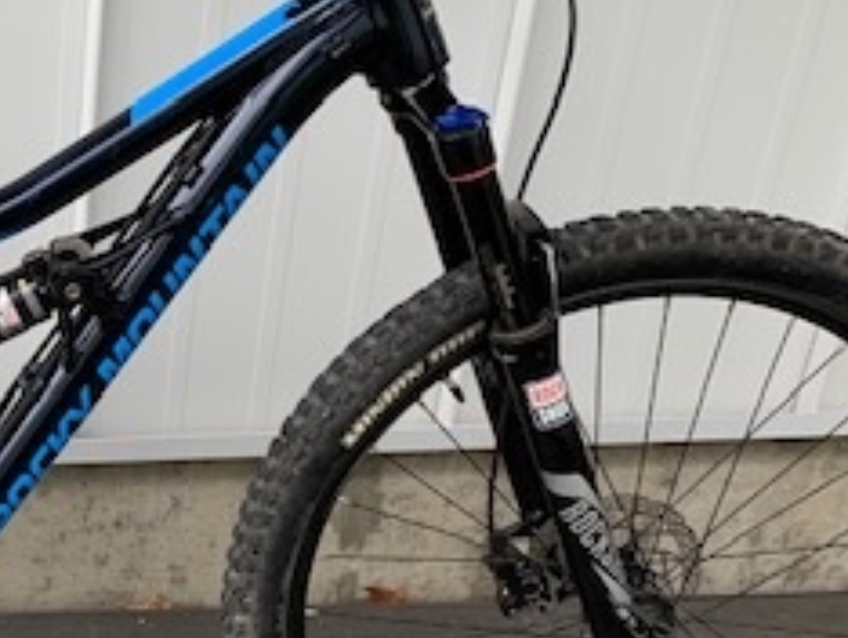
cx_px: -40
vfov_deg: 20.7
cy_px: 395
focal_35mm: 71
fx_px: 1741
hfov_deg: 25.7
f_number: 1.8
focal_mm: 4.25
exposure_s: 1/122
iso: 32
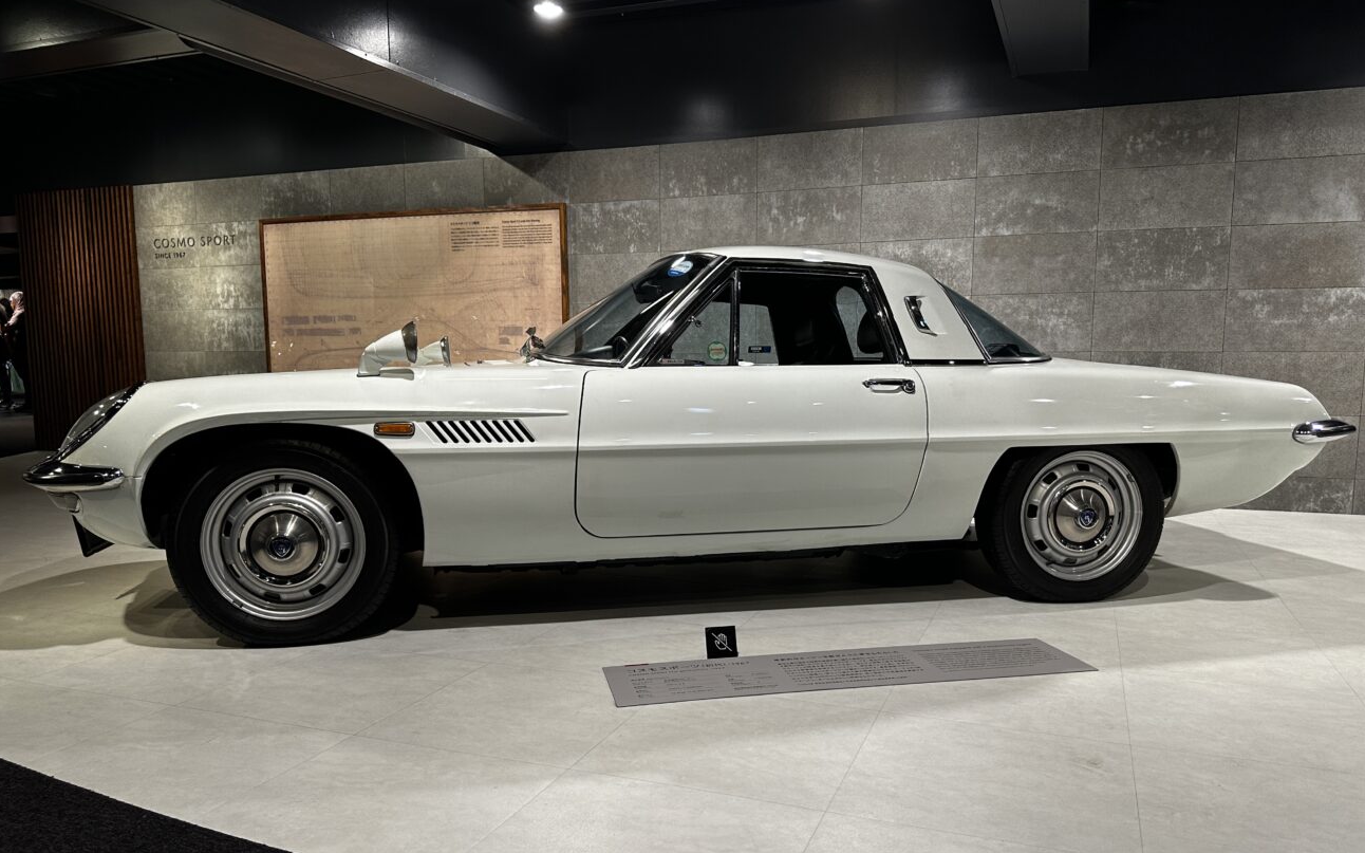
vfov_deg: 47.5
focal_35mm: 26
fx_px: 967
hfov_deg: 70.4
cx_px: 695
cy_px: 481
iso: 125
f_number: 1.78
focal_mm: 6.86
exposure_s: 1/60
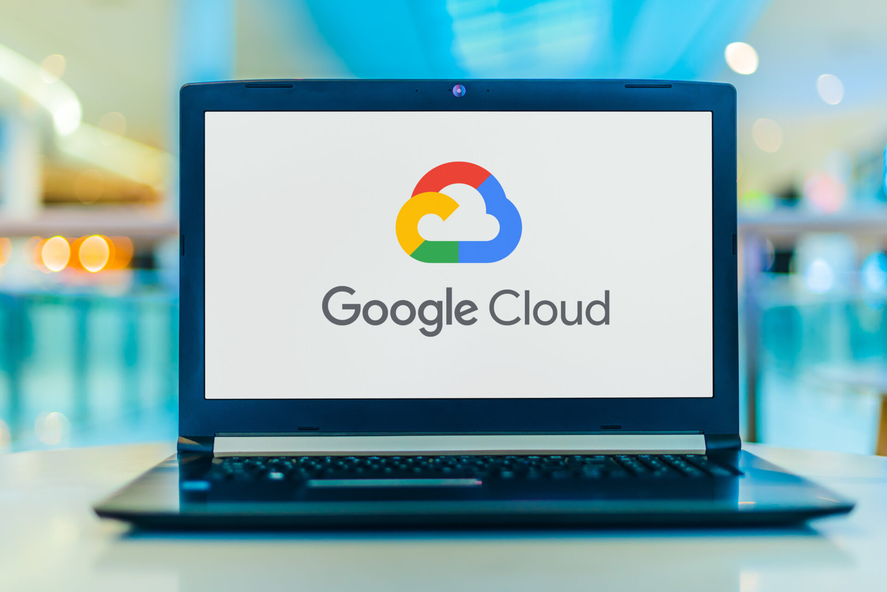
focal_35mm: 50
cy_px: 296
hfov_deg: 39.6
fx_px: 1232
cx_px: 444
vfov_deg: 27.0
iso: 250
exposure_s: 1/100
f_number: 1.4
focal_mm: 50
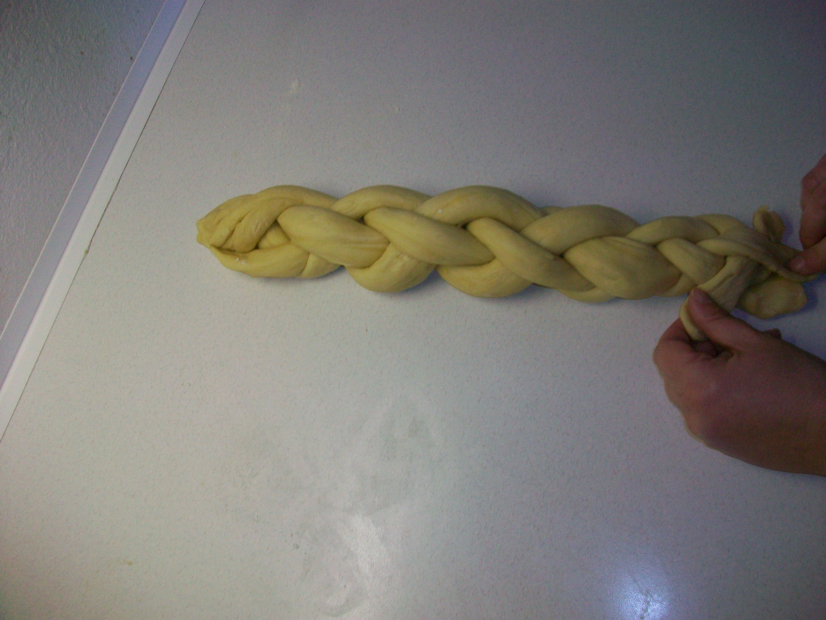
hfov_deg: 56.8
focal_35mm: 32
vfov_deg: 44.2
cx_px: 413
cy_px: 310
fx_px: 764
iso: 120
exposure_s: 1/60
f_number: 2.8
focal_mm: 5.7
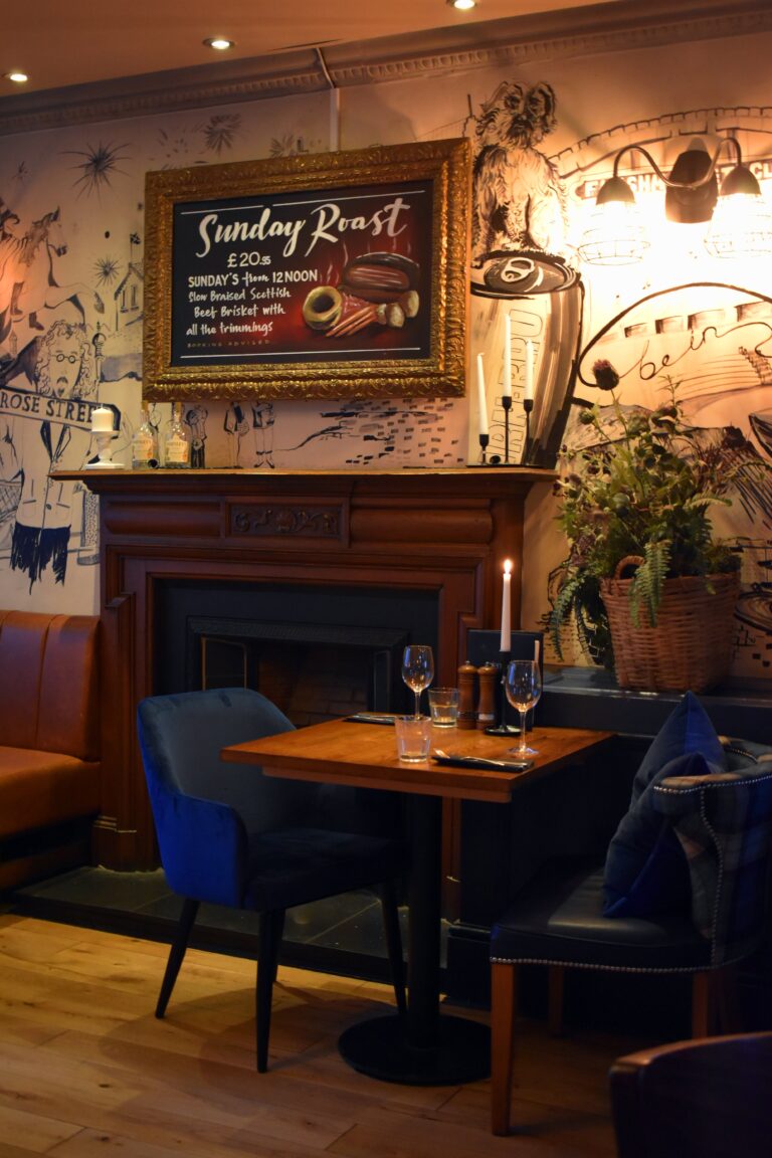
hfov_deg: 31.9
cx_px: 386
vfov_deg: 46.4
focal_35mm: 42
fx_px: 1351
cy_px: 579
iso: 3200
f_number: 4.2
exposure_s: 1/20
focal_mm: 28
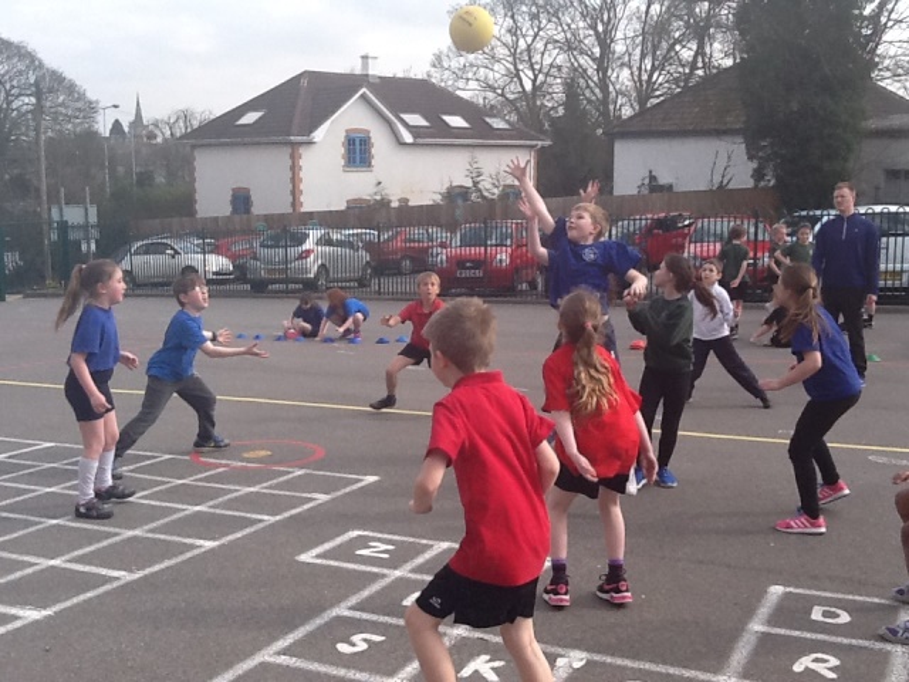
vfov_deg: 32.9
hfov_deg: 42.9
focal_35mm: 44
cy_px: 341
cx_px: 454
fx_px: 1155
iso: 40
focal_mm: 2.03
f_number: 2.4
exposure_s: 1/622
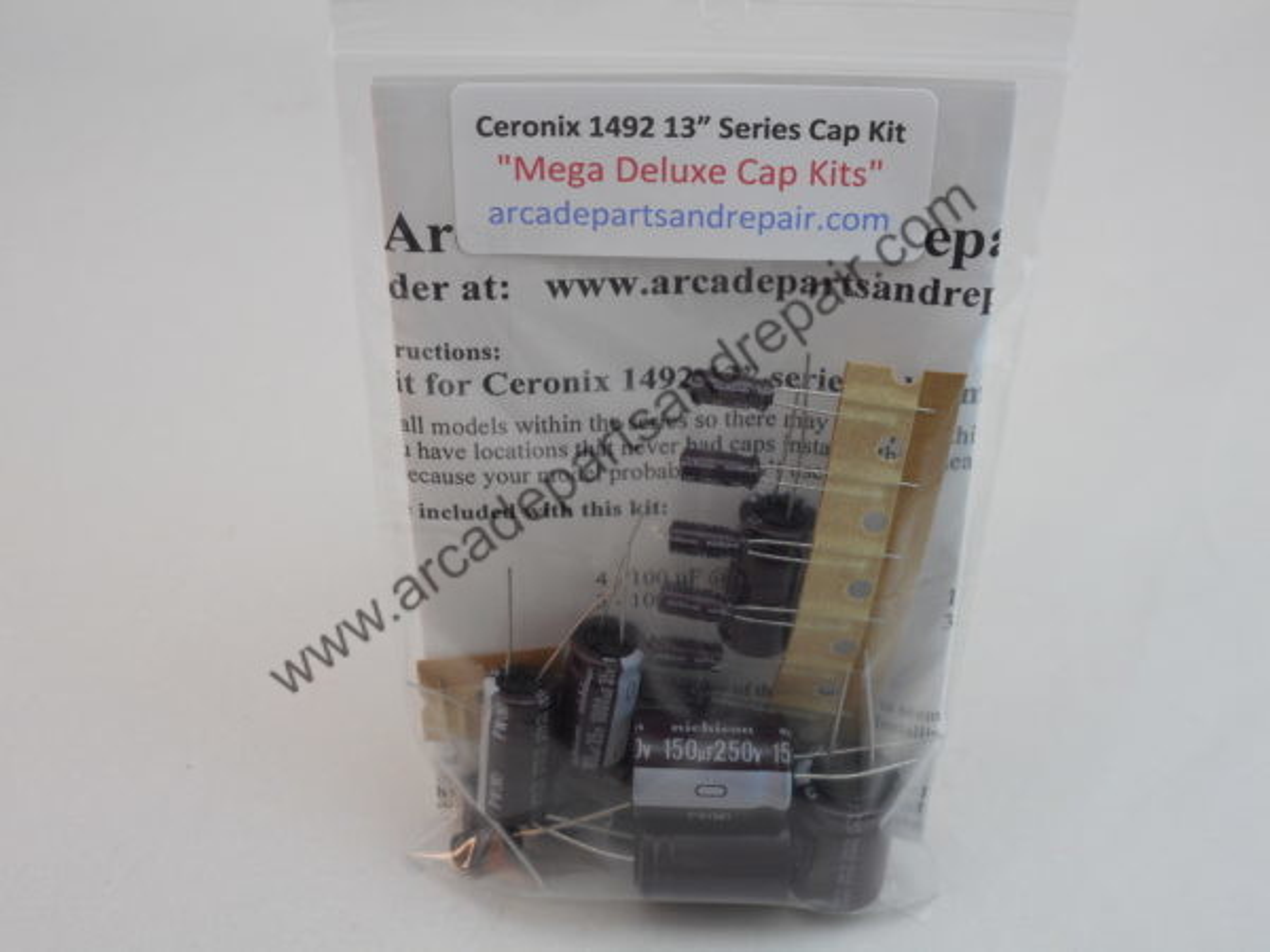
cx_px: 635
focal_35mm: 51
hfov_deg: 37.5
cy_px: 476
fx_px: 1871
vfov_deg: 28.6
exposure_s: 1/30
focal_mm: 9.1
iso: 125
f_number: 4.9
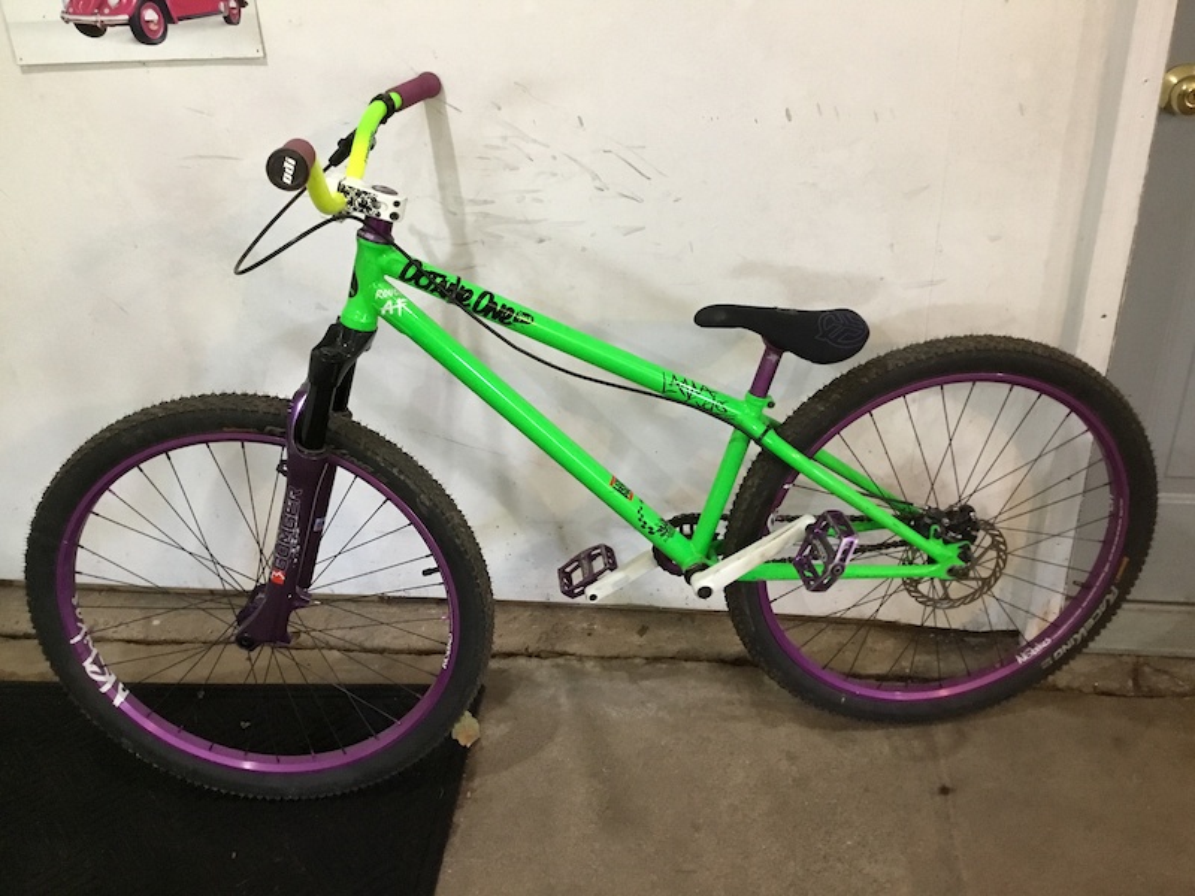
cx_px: 598
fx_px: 1070
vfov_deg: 45.4
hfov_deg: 58.4
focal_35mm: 31
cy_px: 448
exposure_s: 1/24
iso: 200
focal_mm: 3.3
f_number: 2.4
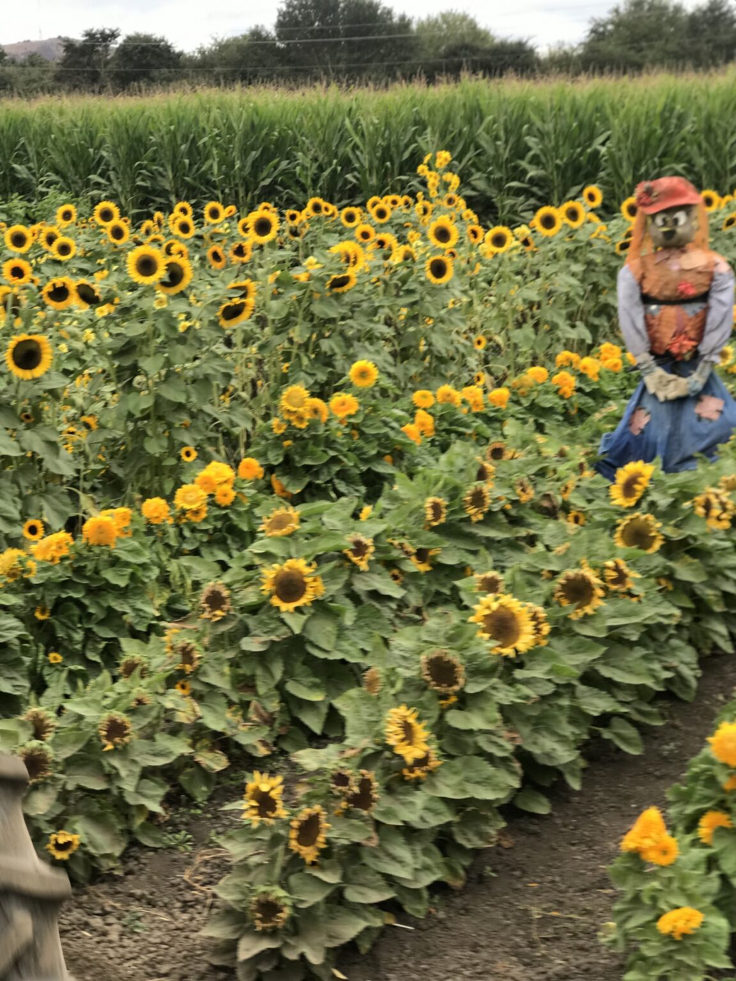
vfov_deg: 33.8
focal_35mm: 57
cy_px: 490
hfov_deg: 25.7
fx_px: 1616
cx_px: 368
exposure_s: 1/127
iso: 20
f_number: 2.8
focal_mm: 6.6
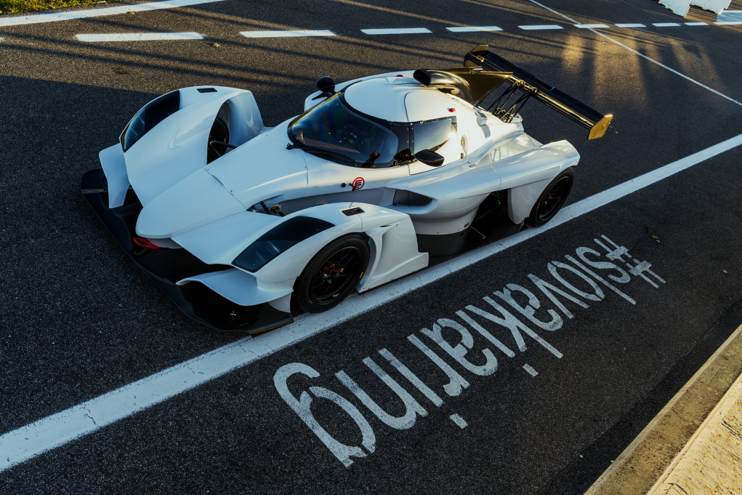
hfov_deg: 58.7
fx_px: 660
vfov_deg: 41.1
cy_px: 248
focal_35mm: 32
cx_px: 371
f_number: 8
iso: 200
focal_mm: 32
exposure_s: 1/200
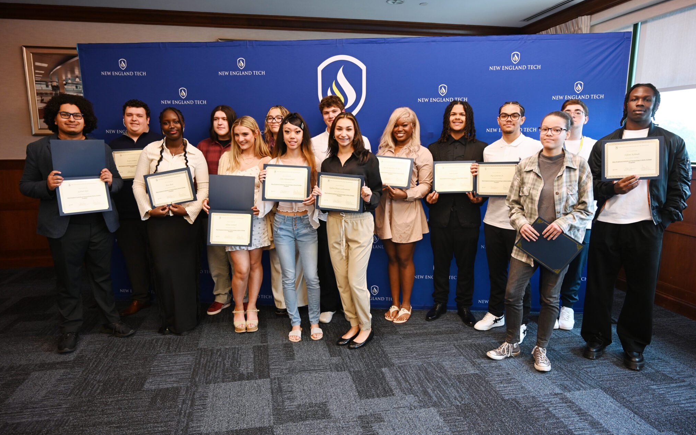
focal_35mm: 72
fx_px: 1366
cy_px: 222
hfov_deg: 28.6
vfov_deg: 18.1
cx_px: 349
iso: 2000
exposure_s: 1/80
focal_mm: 70
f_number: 4
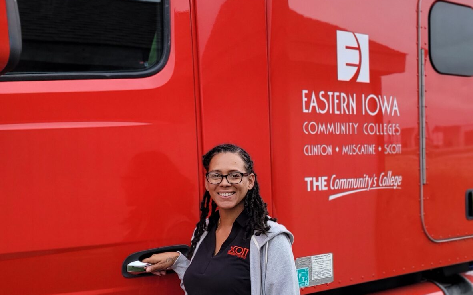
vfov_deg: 23.4
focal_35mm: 55
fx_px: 709
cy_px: 205
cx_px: 262
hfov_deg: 36.9
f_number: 1.8
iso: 16
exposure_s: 1/302
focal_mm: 6.7
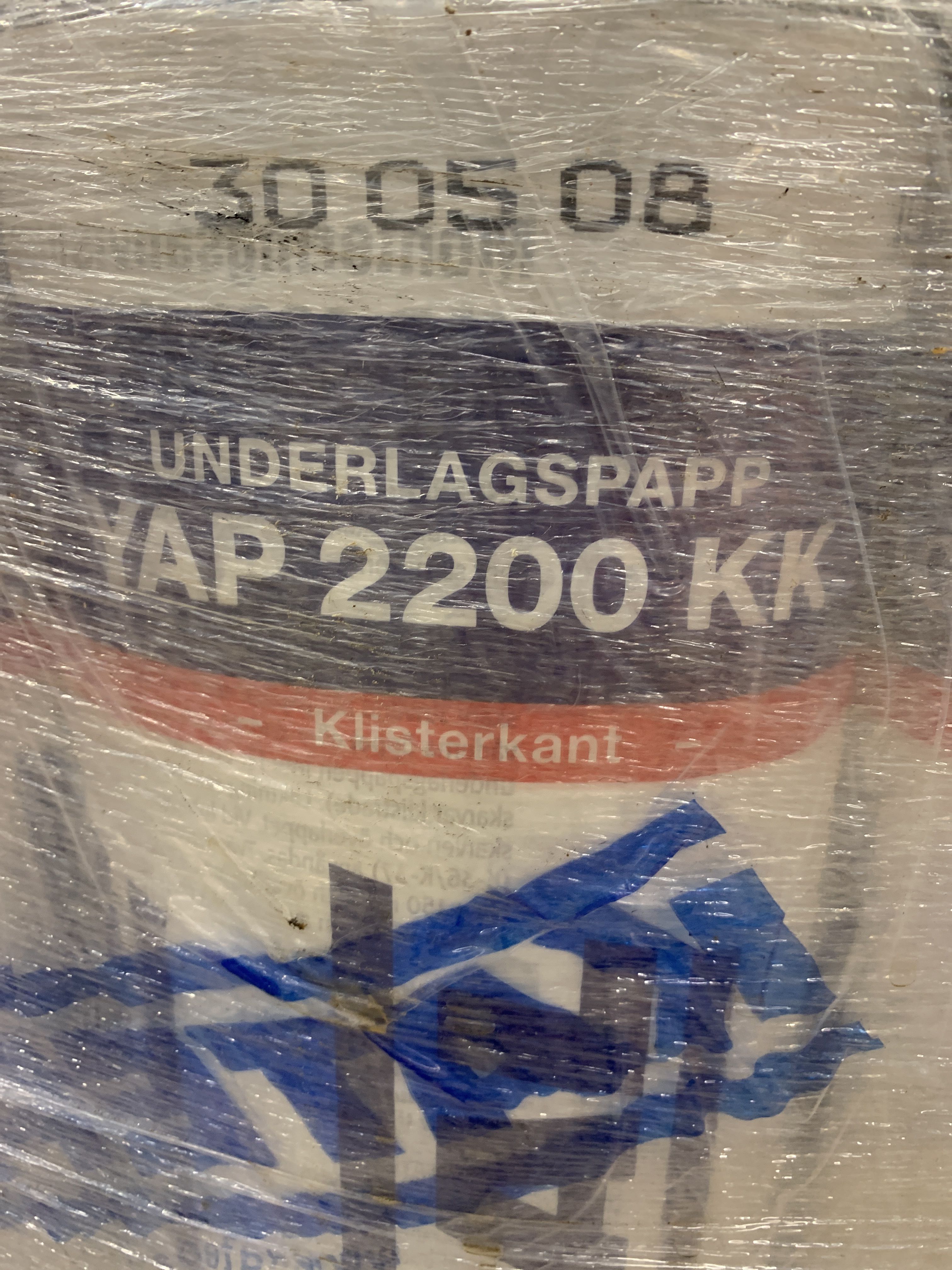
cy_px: 635
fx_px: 953
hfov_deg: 53.1
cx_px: 476
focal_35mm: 26
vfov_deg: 67.3
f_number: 1.8
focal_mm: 4.25
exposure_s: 1/60
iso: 125
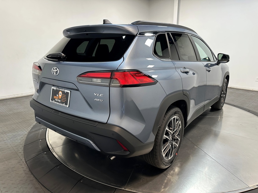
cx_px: 129
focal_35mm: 24
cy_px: 96
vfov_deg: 56.8
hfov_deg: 71.6
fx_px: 179
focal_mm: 6.86
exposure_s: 1/60
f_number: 1.78
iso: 400
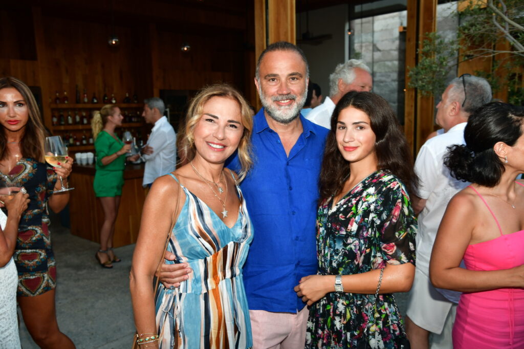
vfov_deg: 38.9
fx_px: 495
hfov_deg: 55.8
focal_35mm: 34
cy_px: 174
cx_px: 262
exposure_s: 1/60
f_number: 5.6
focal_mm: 34
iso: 320
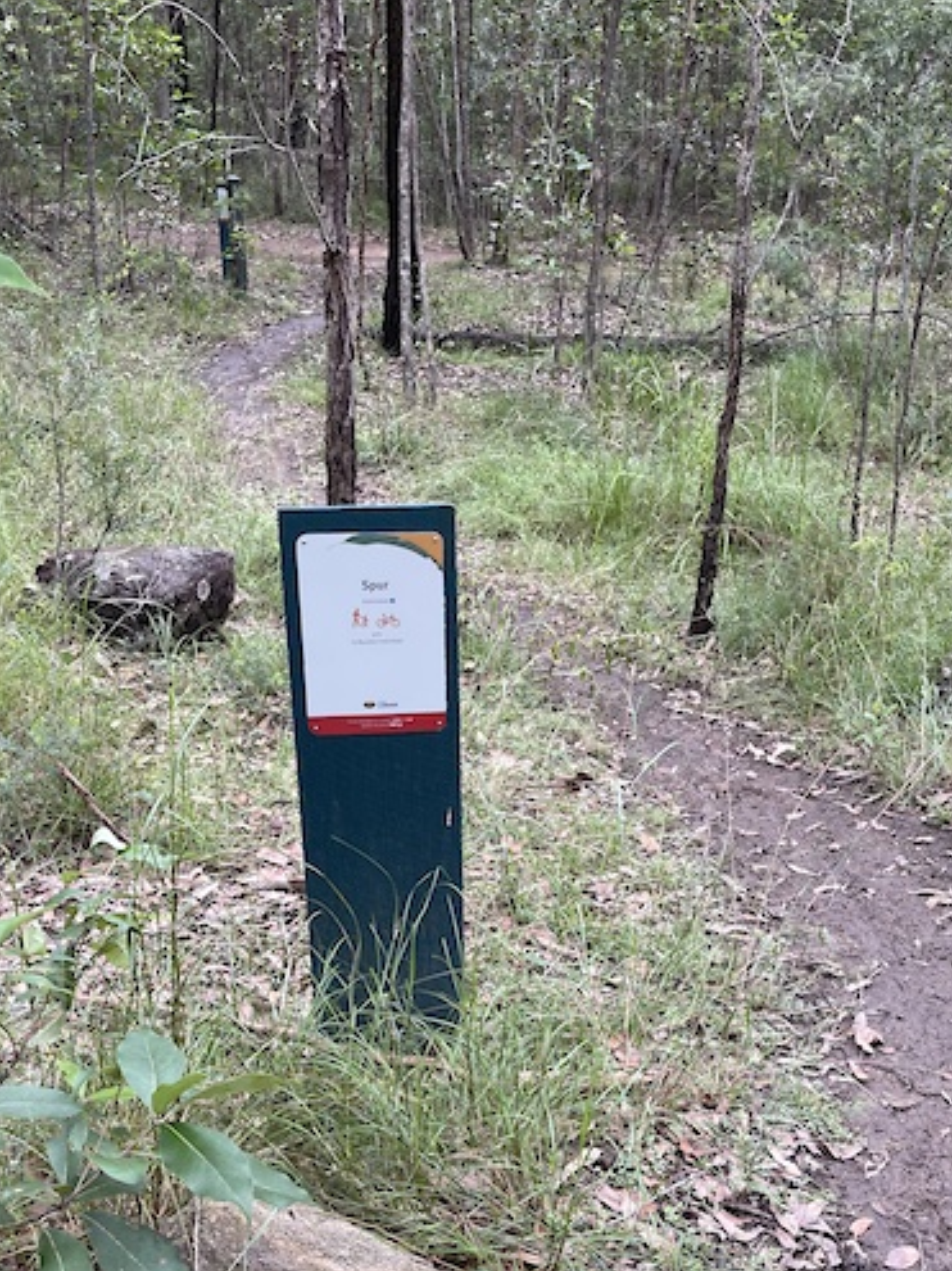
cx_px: 595
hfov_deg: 34.2
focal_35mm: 42
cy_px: 791
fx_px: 1541
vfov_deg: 44.5
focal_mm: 5.1
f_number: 1.6
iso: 32
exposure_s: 1/155
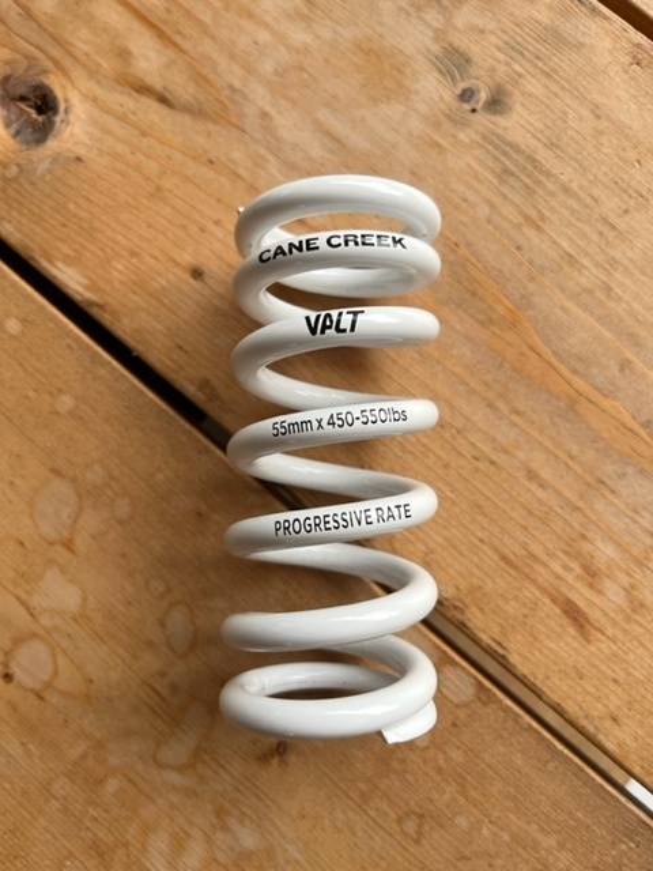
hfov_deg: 53.1
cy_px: 436
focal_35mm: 26
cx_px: 326
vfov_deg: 67.3
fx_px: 654
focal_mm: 5.1
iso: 125
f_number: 1.6
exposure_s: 1/121
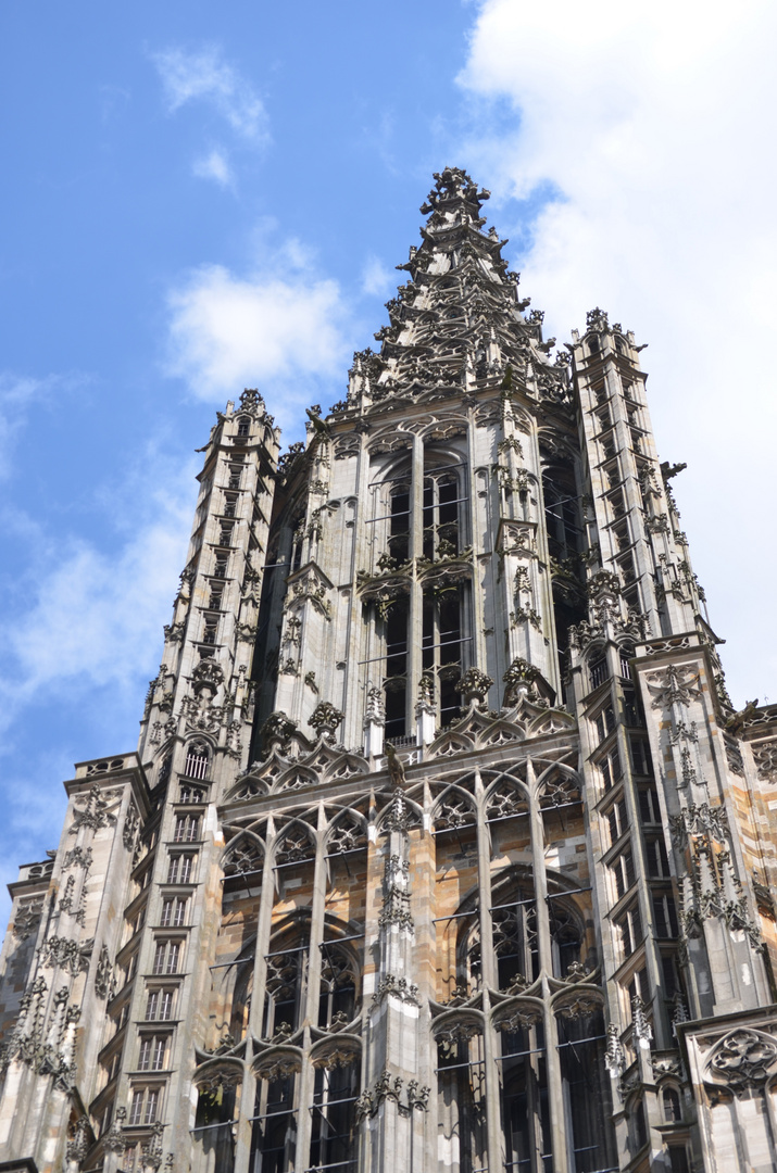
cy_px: 586
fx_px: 2684
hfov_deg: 16.5
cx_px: 388
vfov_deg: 24.7
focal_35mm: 82
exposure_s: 1/250
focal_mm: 55
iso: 100
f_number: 7.1
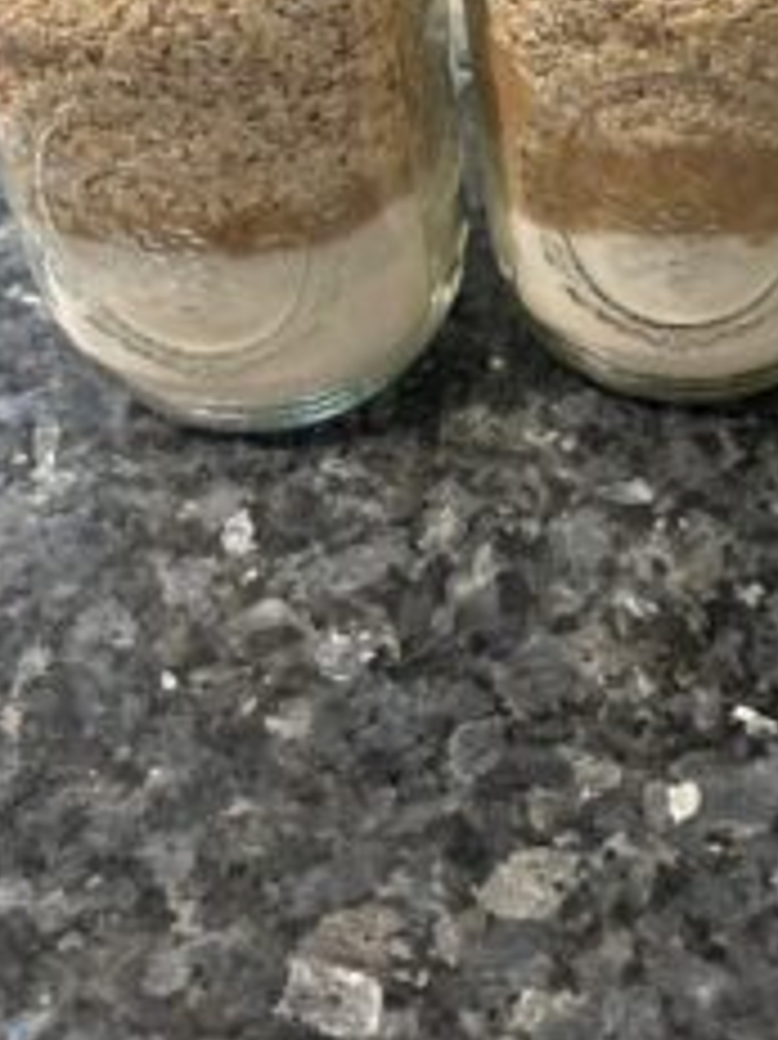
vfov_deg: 33.5
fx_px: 1620
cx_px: 693
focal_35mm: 54
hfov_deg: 26.2
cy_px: 86
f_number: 1.5
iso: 400
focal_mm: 5.7
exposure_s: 1/60
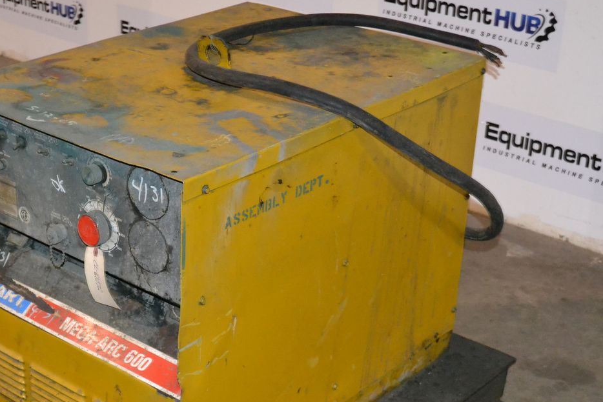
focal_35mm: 71
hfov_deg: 28.3
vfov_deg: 19.2
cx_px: 223
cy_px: 260
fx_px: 1189
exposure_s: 1/60
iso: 3200
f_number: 4.8
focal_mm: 32
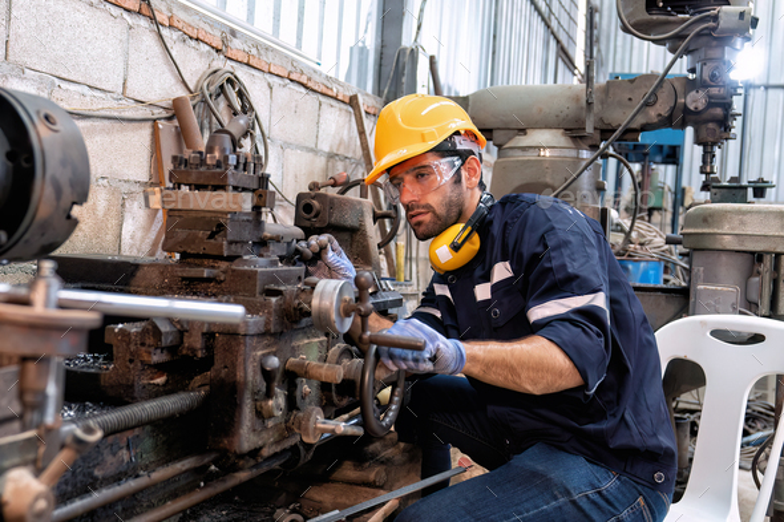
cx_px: 392
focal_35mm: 40
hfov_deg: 48.5
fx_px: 871
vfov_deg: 33.4
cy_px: 261
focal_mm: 27
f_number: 2.8
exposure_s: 1/160
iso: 500
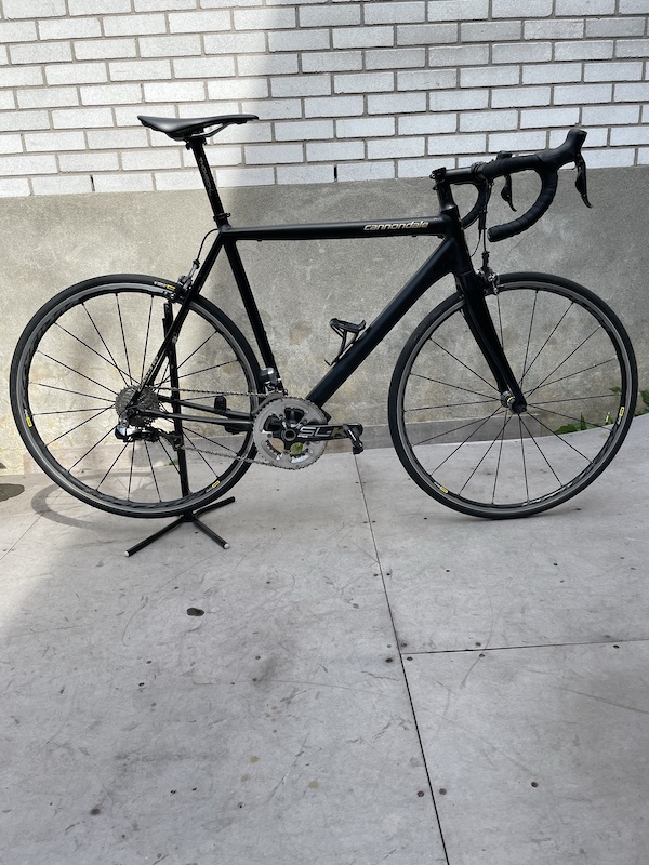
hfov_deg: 53.1
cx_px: 324
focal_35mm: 26
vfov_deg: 67.3
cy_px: 432
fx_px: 650
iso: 32
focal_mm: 4.2
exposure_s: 1/734
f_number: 1.6
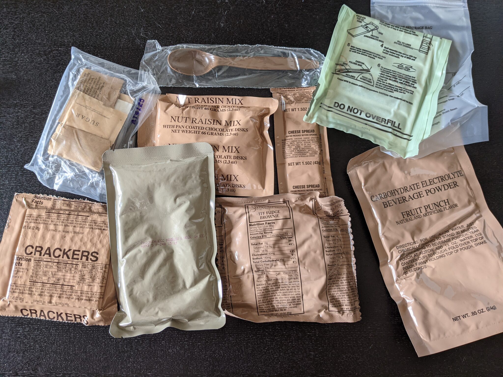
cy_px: 188
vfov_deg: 51.4
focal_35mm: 27
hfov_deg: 65.3
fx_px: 392
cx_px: 252
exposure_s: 1/23.8
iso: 81
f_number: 1.73
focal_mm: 4.38
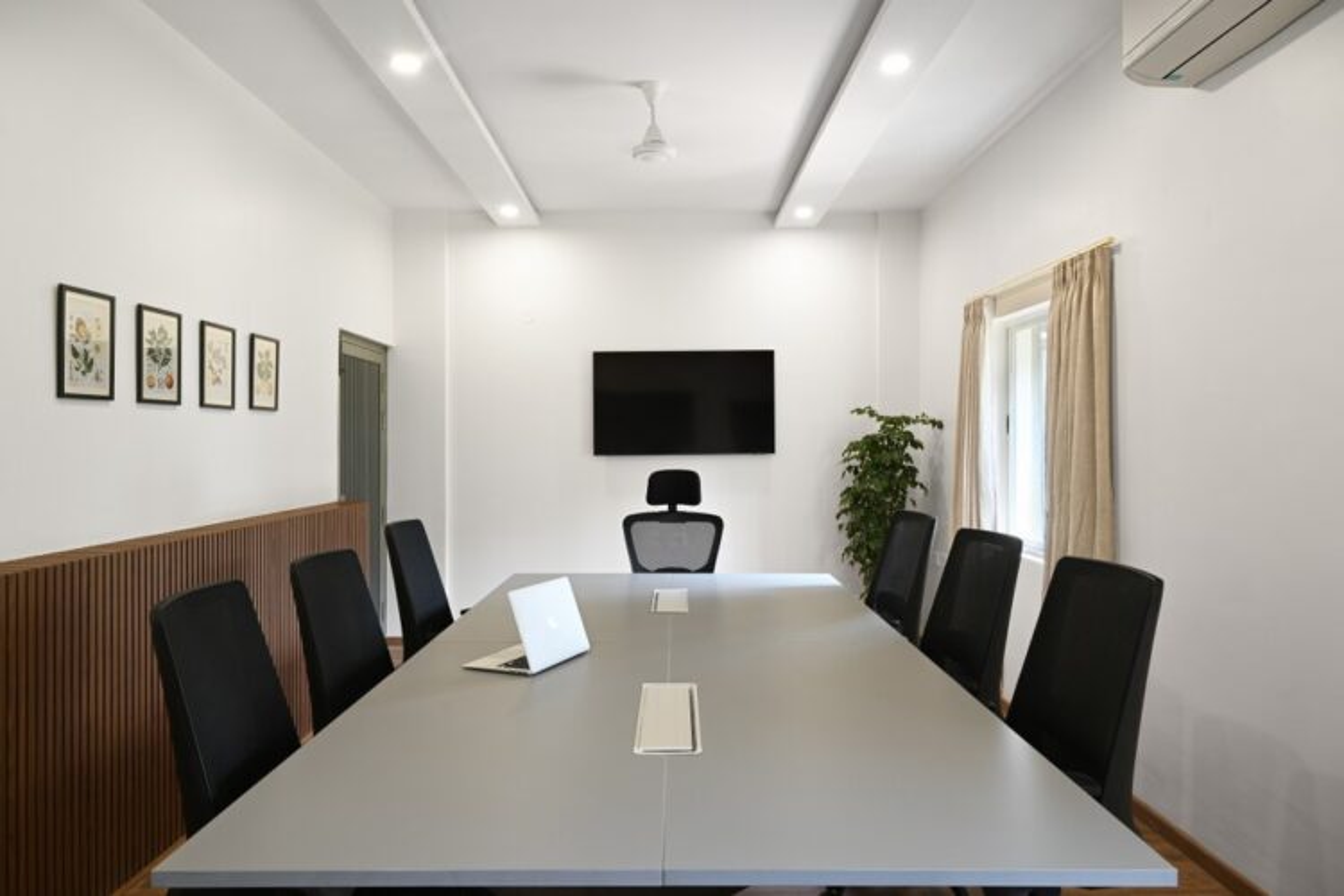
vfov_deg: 53.1
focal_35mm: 24
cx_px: 672
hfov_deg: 73.7
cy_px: 448
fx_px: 896
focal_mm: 24
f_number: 8
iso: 100
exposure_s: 2.5
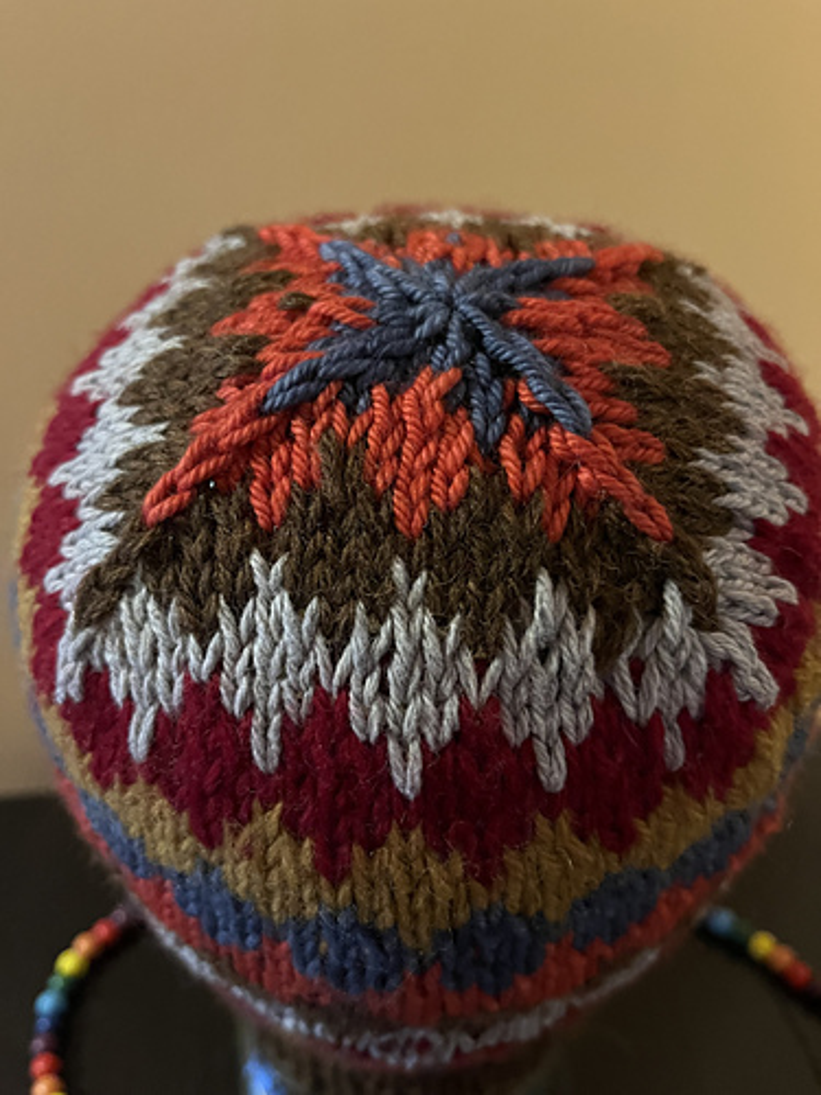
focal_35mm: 26
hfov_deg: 53.1
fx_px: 822
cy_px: 548
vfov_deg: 67.3
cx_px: 410
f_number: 1.6
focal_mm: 5.1
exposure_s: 1/30
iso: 800
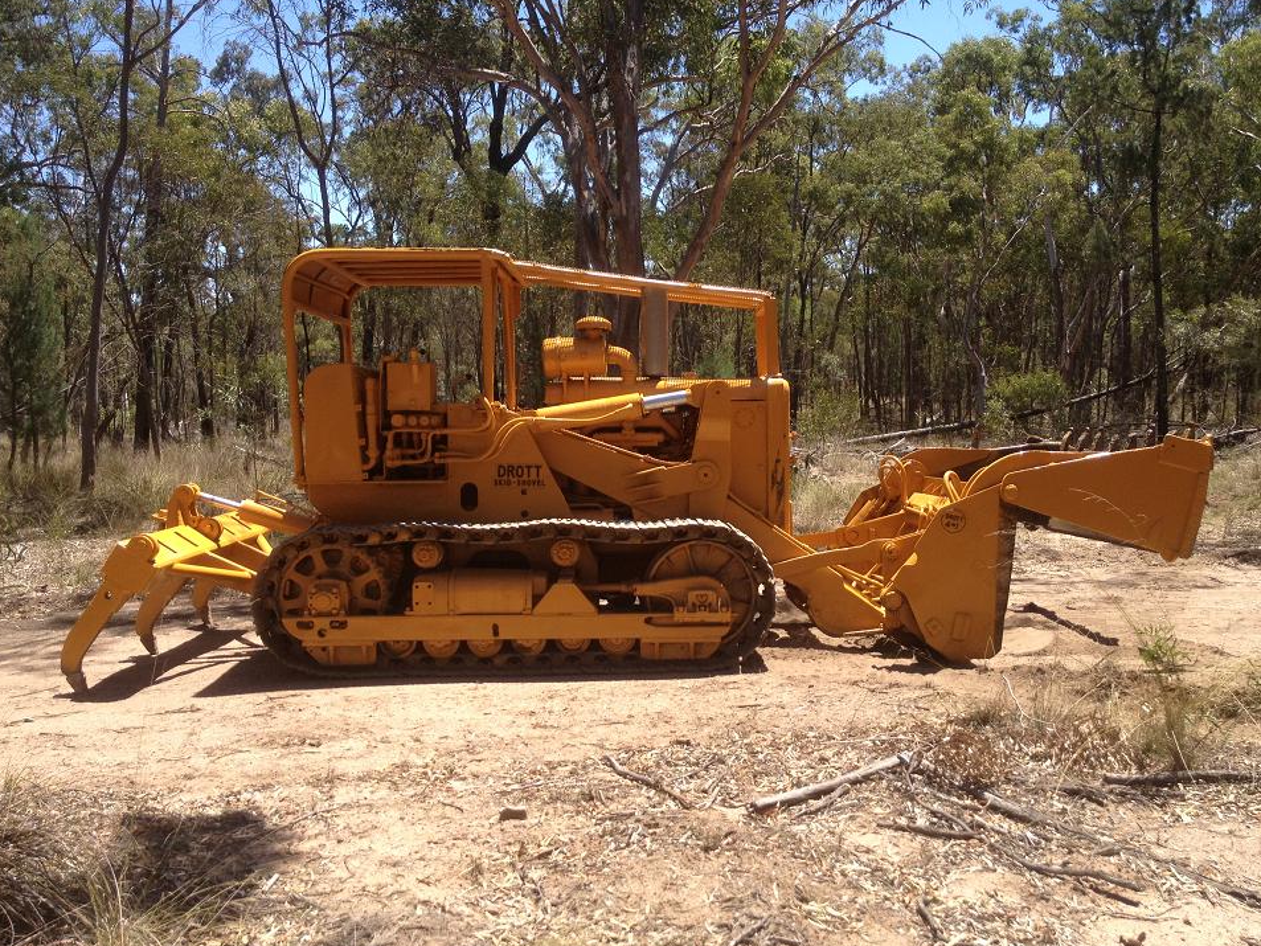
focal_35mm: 36
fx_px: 1312
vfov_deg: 39.7
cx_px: 618
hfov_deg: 51.3
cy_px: 473
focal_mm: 4.28
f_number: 2.4
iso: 50
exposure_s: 1/824
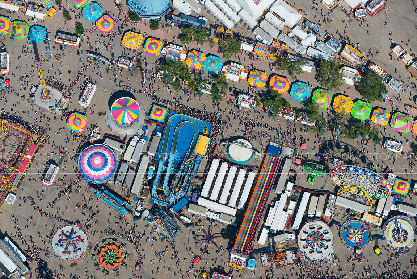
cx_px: 208
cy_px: 140
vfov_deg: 11.4
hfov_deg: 17.1
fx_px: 1390
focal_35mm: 120
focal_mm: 120
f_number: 8
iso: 800
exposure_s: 1/1250
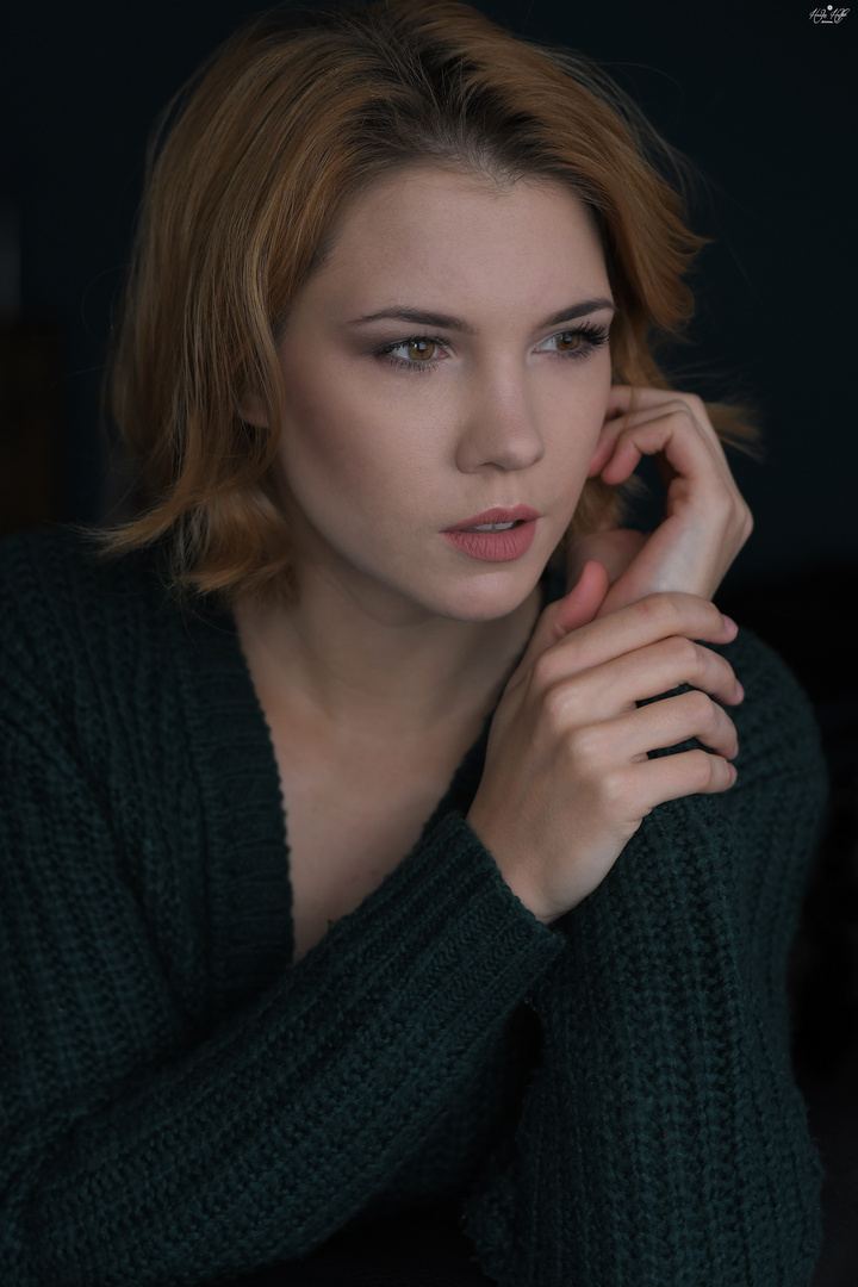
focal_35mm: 75
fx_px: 2681
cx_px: 429
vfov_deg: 27.0
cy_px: 644
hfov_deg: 18.2
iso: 400
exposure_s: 1/80
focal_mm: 50
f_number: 3.2
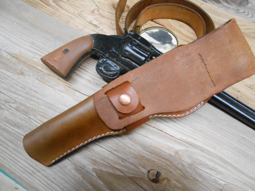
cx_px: 128
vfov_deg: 53.1
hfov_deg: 67.3
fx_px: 192
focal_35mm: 26
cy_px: 96
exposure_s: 1/50
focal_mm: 4.6
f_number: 3.5
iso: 800
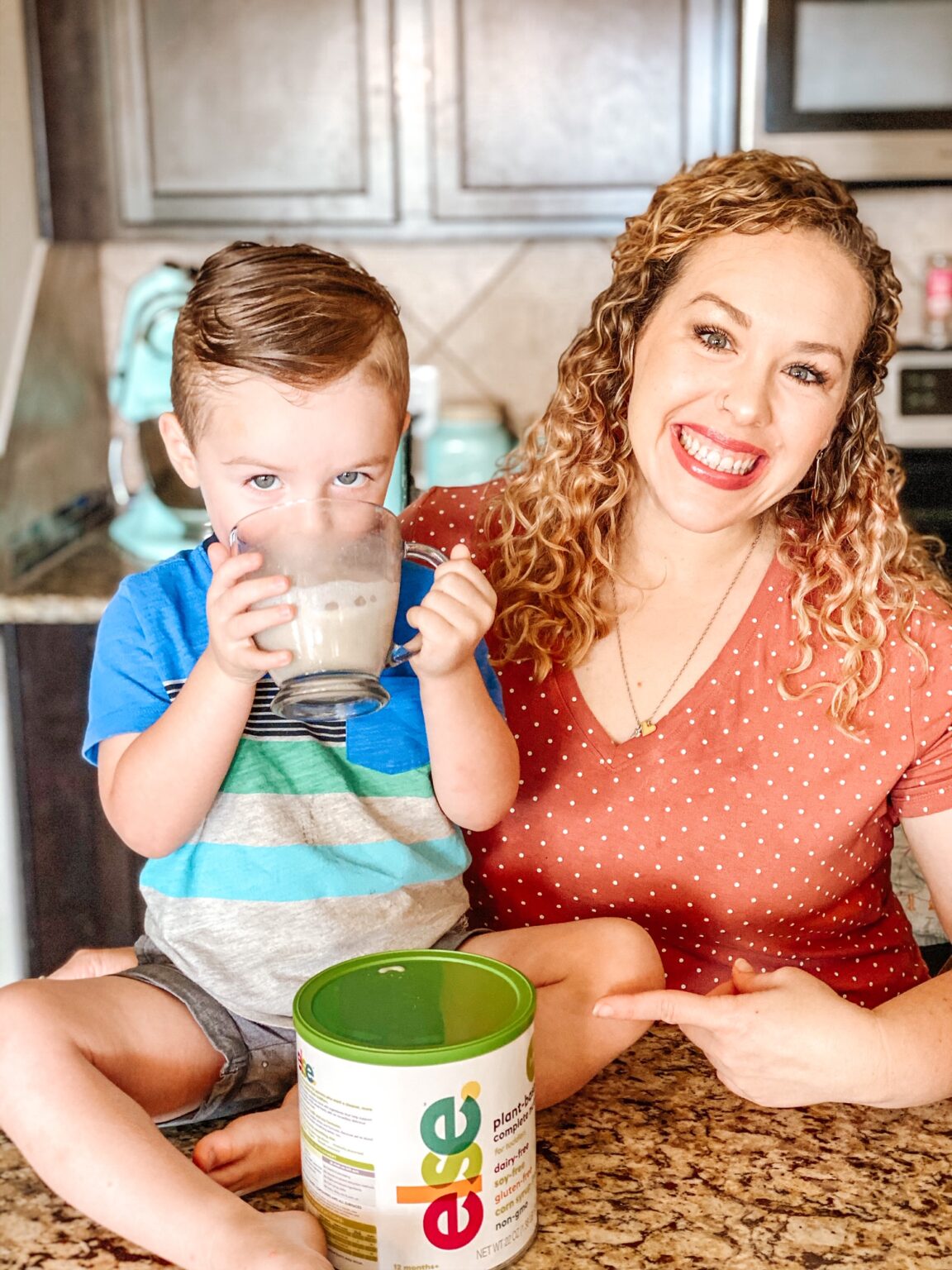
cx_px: 476
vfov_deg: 36.8
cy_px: 635
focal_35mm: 52
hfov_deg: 28.0
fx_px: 1907
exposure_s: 1/40
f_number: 2
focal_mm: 6
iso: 200
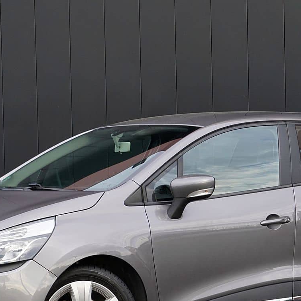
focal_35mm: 162
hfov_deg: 10.8
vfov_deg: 10.8
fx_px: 1594
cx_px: 155
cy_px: 168
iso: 400
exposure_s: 1/200
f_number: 8
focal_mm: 60
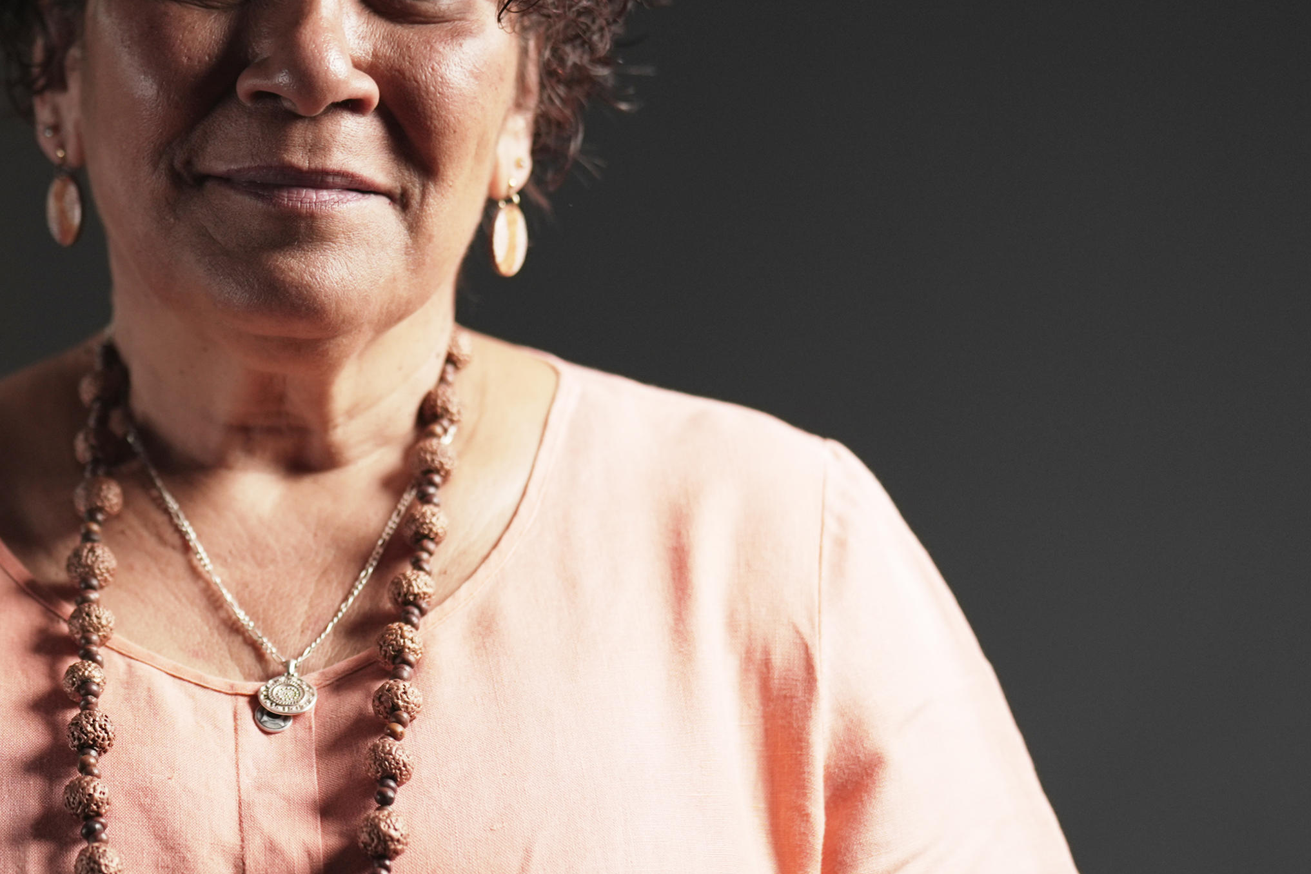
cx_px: -28
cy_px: 450
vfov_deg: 11.1
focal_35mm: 123
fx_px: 4479
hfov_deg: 16.3
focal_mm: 50
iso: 250
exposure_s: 1/160
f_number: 1.4
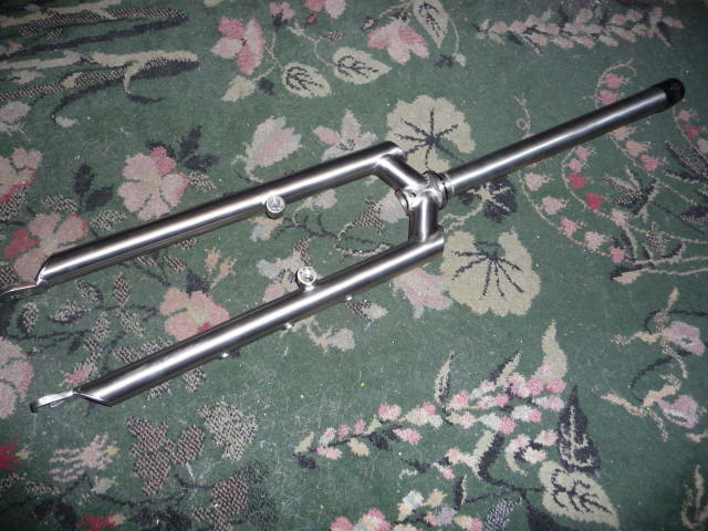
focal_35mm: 28
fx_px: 573
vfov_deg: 49.7
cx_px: 354
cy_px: 266
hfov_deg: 63.4
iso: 100
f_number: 3.3
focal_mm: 4.7
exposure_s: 1/30
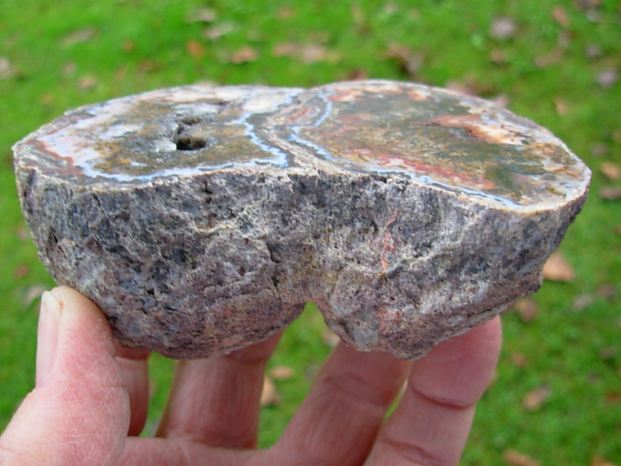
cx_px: 310
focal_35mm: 38
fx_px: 682
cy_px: 233
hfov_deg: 49.0
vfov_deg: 37.7
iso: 50
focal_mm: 6.3
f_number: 2.9
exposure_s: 1/31.1
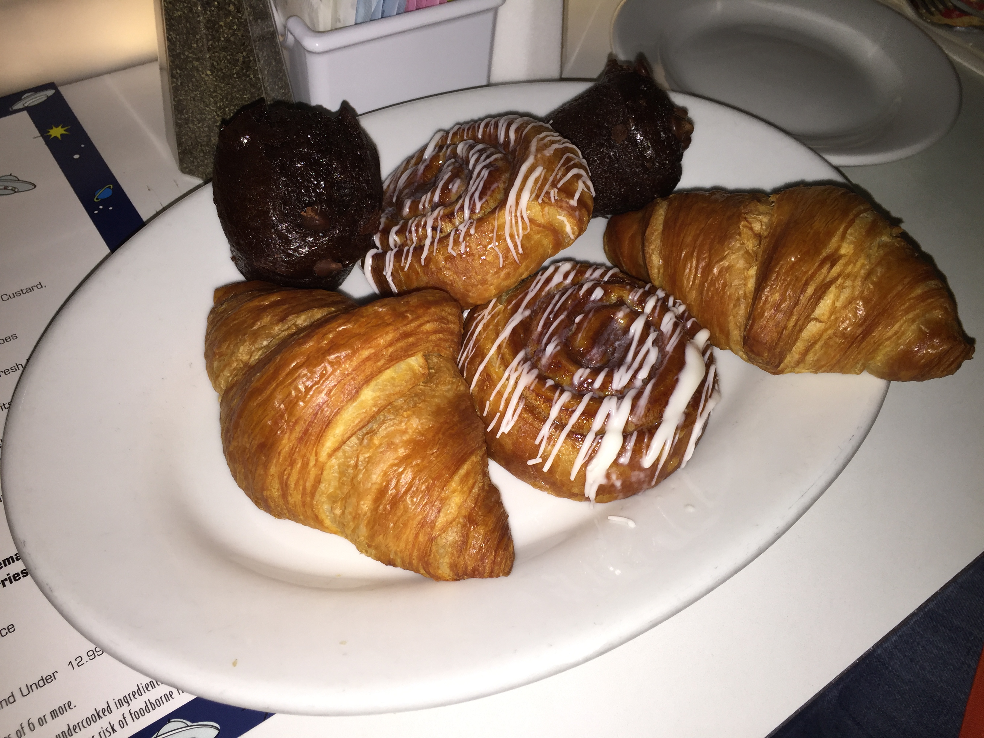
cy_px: 369
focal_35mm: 29
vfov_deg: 48.2
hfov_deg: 61.7
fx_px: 824
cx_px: 492
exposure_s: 1/77
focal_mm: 4.15
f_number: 2.2
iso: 32
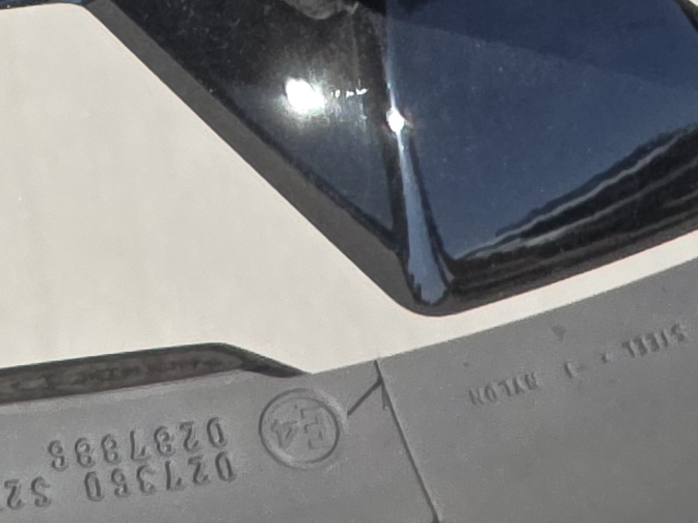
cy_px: -873
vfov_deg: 3.6
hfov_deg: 4.8
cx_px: -183
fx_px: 8287
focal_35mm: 411
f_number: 2.4
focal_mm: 7.9
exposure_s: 1/852
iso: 50
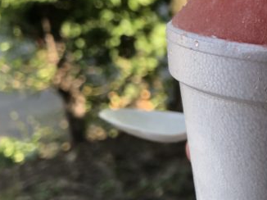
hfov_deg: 26.7
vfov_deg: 22.2
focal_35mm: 66
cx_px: 303
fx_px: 509
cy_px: 82
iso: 25
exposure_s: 1/120
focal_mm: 4
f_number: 1.8
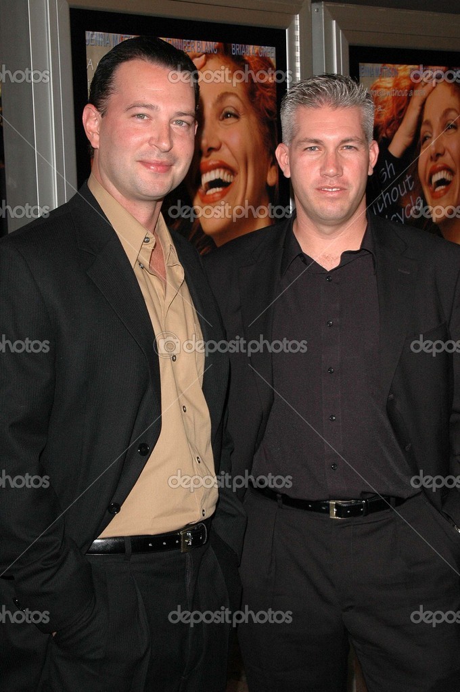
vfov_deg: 28.1
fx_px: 1383
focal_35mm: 72
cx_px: 230
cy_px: 346
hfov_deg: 18.9
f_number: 7.1
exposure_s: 1/200
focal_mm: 48
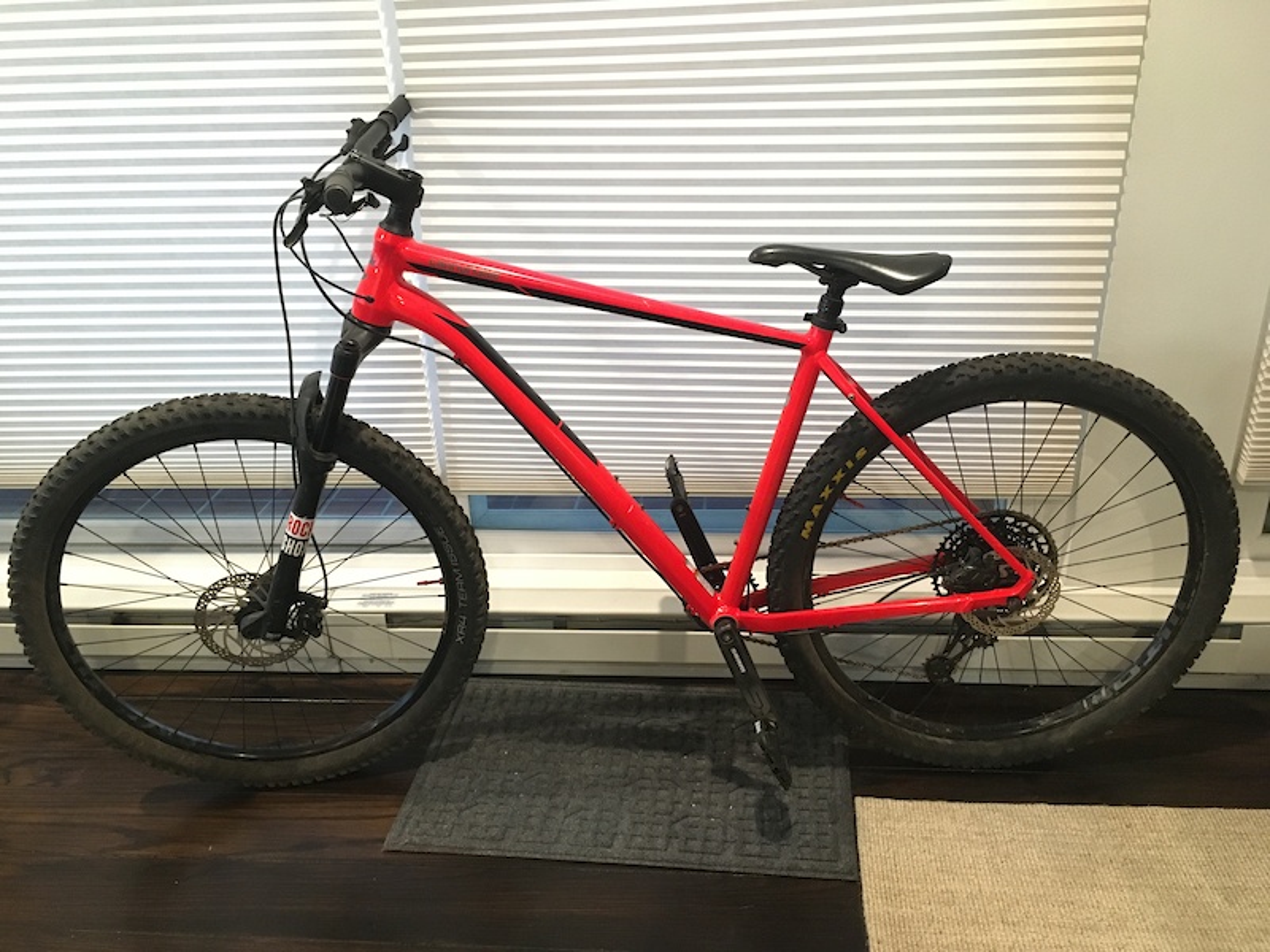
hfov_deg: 61.7
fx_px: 1064
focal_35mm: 29
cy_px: 476
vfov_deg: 48.2
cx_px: 635
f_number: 2.2
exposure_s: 1/15
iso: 250
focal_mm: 4.15
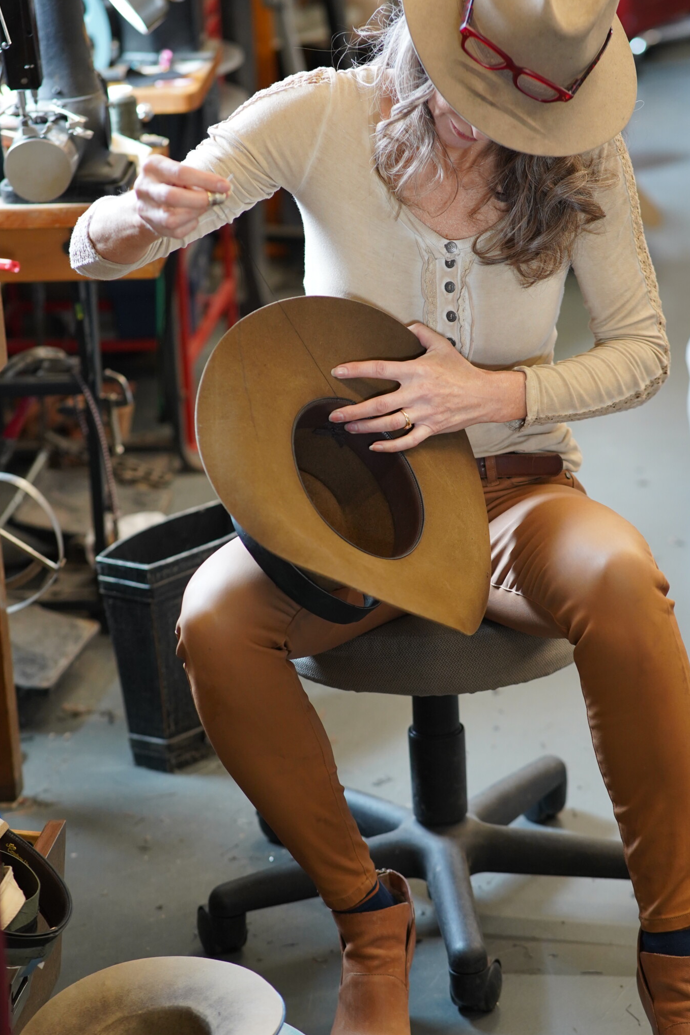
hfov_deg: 12.8
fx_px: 3076
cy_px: 512
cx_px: 379
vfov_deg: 19.1
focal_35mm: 107
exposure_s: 1/160
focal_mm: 85
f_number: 2.8
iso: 1600
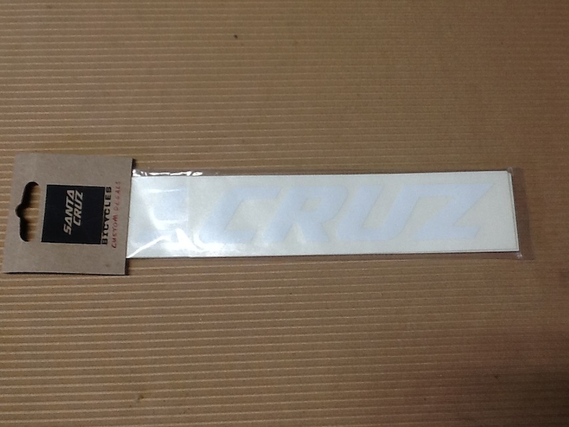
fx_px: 723
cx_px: 284
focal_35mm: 44
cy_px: 214
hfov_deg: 42.9
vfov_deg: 32.9
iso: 40
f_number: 2.4
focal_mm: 2.03
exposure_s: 1/30
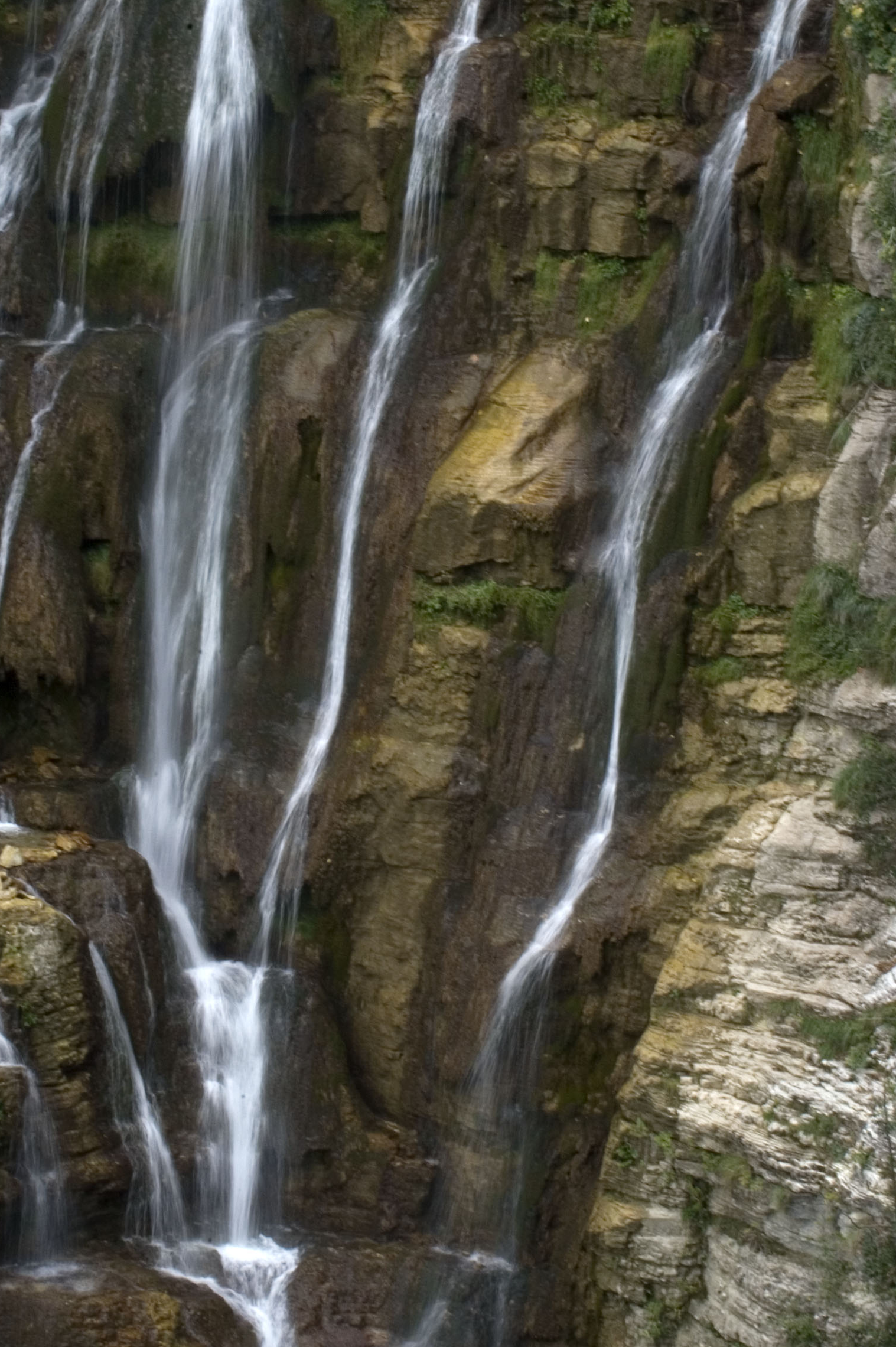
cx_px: 342
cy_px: 588
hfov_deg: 7.7
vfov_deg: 11.6
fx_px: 6656
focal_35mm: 178
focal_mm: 90
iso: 200
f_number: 22
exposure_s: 1/10
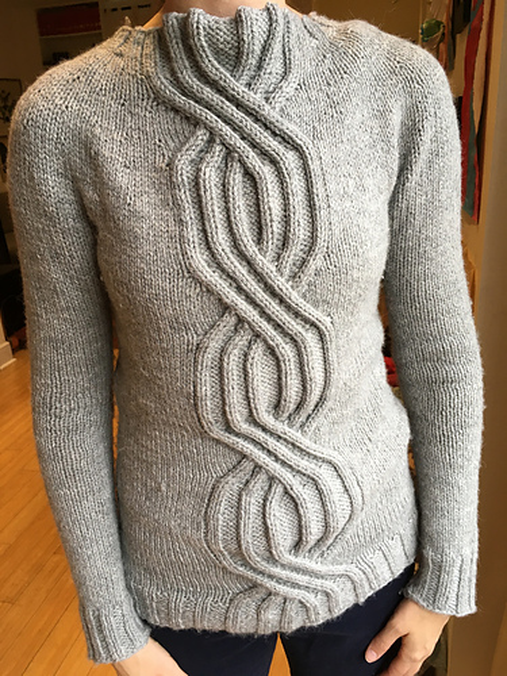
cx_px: 254
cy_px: 338
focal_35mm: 29
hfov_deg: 48.2
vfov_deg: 61.7
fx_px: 566
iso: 32
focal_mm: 4.15
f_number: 2.2
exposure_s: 1/30
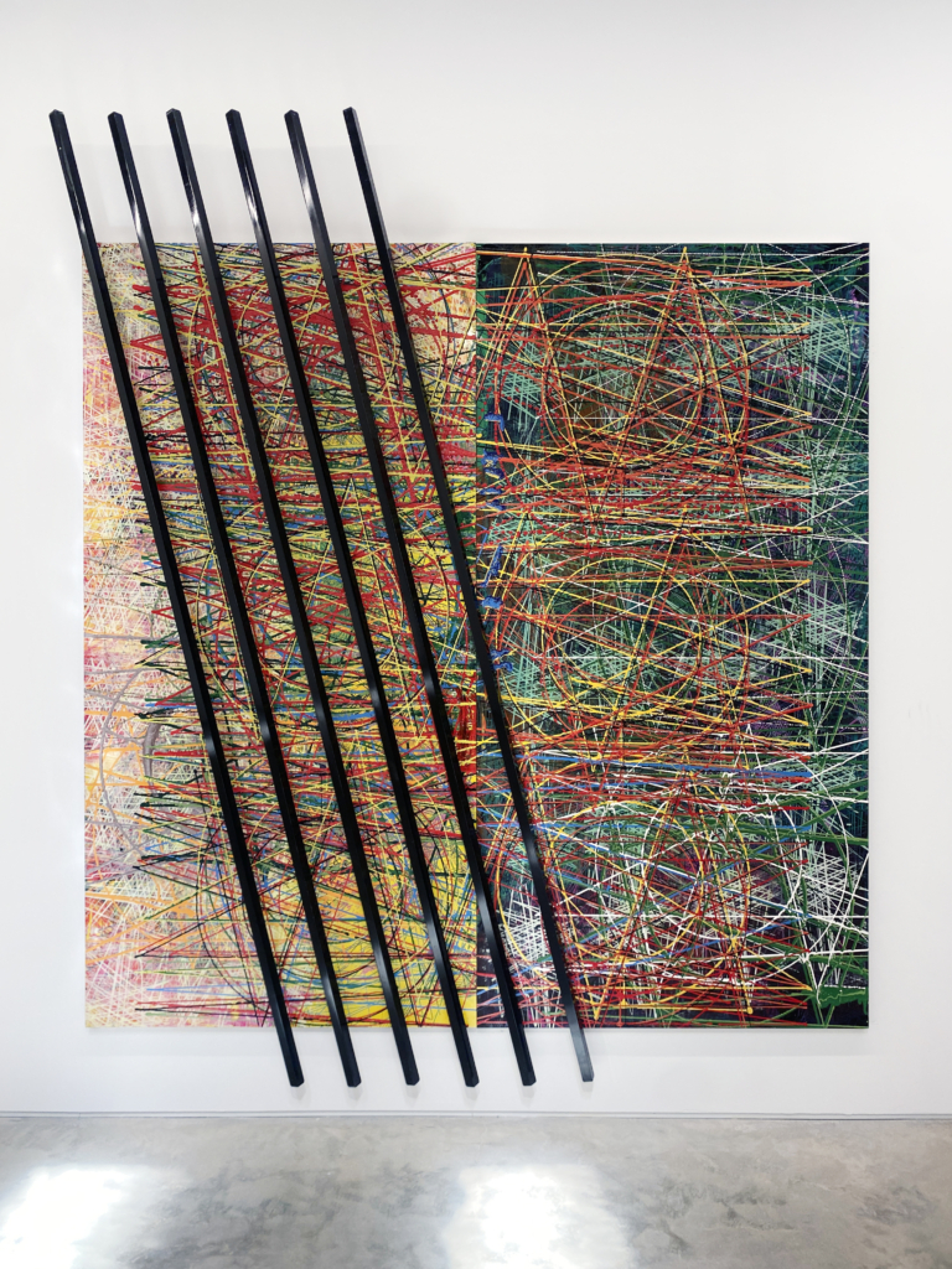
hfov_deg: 53.1
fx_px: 953
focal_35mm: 26
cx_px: 476
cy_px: 634
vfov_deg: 67.3
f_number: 1.8
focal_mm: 4.25
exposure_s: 1/120
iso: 80
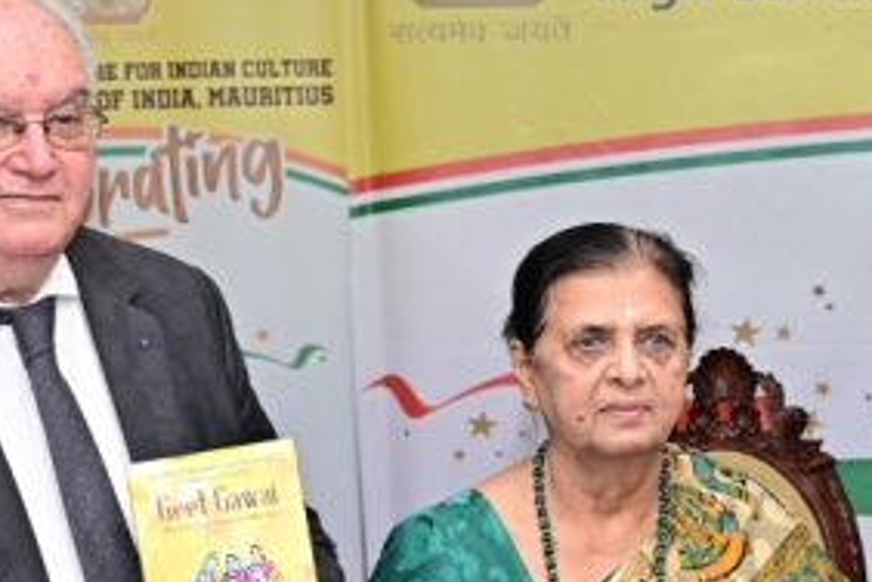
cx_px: 931
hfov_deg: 17.1
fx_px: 2810
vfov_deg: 11.6
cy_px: 630
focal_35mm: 116
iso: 1000
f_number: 5.6
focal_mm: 32
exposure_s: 1/200
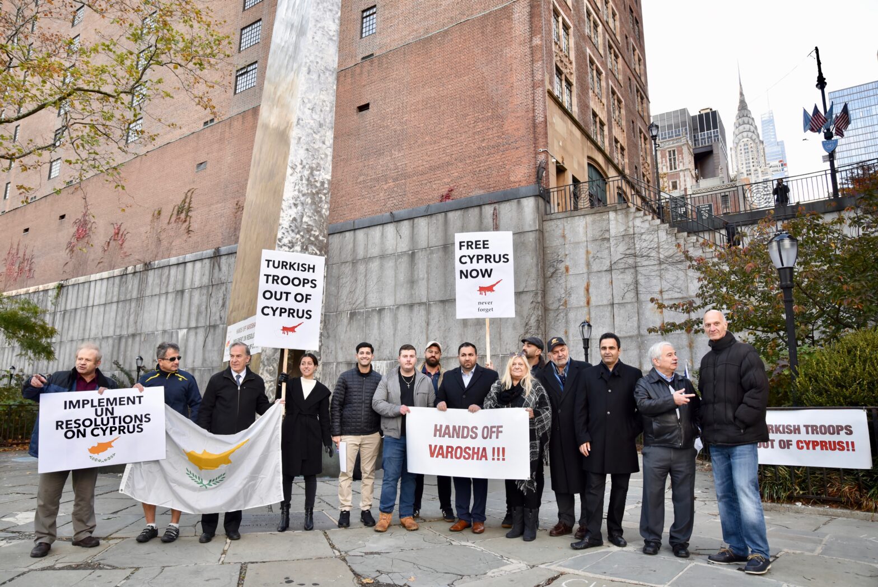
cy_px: 294
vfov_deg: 53.2
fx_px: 586
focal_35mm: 24
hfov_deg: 73.7
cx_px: 439
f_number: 6.3
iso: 800
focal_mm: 24
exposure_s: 1/160
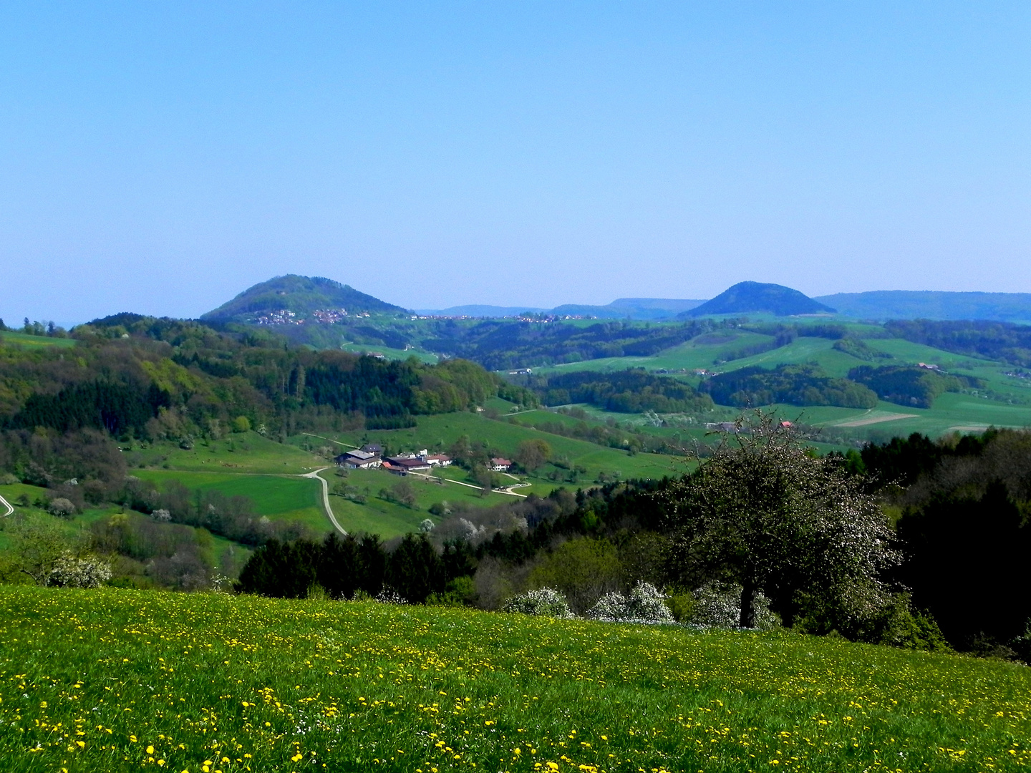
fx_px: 1549
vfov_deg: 28.0
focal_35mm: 52
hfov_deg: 36.8
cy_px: 386
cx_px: 516
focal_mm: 9.2
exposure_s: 1/453
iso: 160
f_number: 8
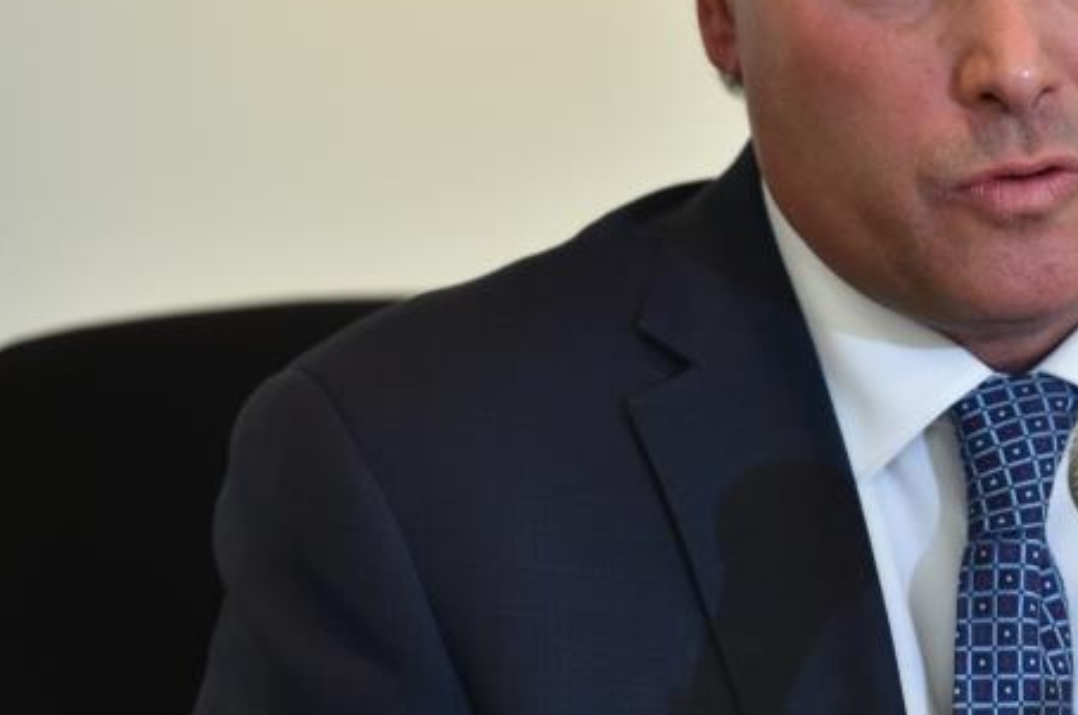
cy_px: 247
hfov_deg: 5.2
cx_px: 1047
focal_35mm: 395
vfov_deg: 3.5
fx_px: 11807
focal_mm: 175
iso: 2500
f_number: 2.8
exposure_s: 1/125
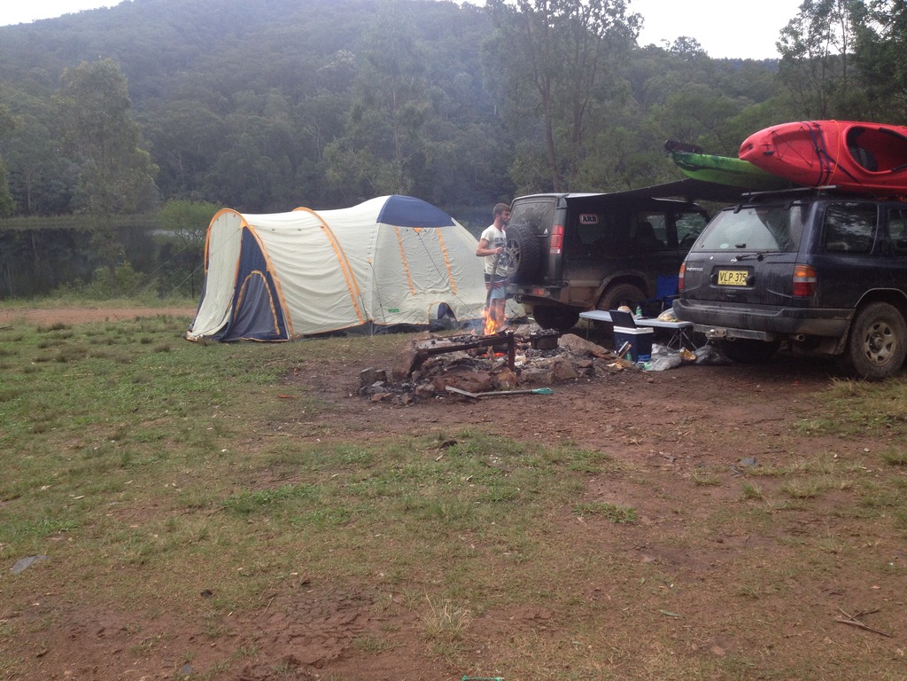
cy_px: 340
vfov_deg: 40.7
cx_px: 454
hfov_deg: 52.6
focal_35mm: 35
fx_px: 917
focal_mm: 4.28
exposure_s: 1/120
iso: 80
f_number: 2.4
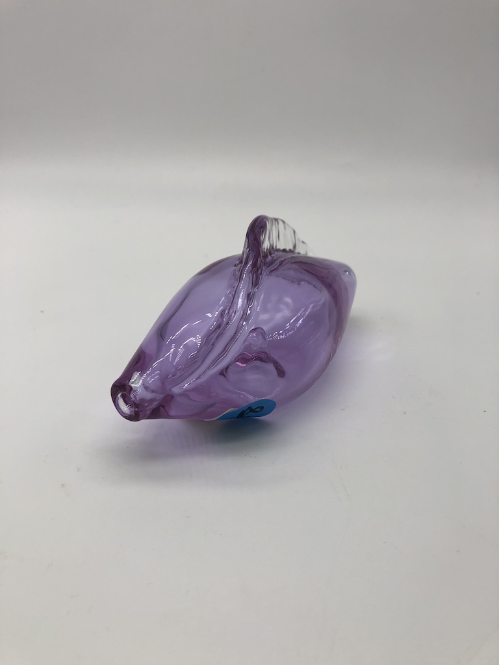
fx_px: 538
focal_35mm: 28
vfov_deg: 63.4
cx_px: 250
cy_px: 332
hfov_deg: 49.7
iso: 20
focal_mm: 3.99
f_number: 1.8
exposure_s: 1/258
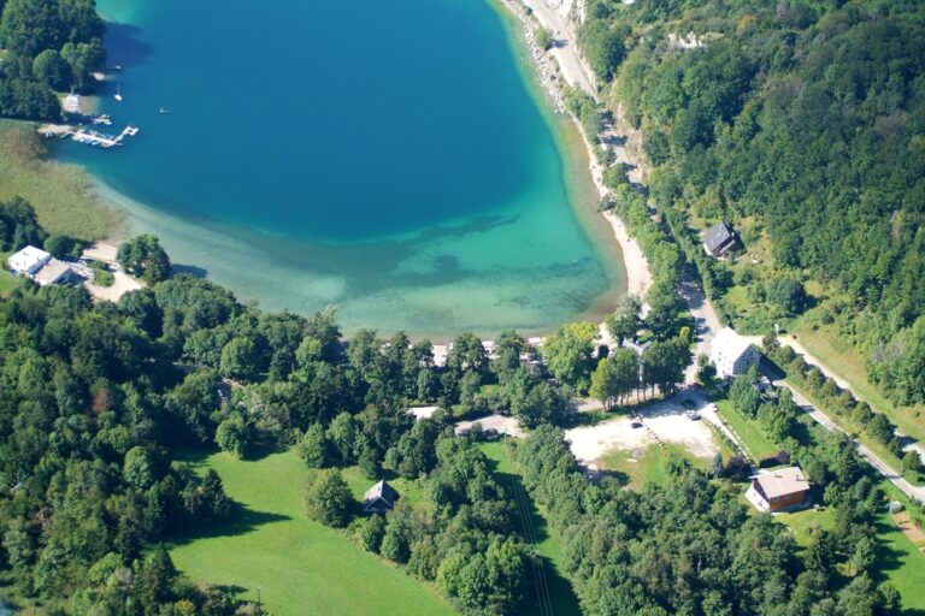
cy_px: 308
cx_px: 462
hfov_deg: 28.1
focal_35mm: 72
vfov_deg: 18.9
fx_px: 1850
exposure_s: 1/500
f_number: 2.8
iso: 100
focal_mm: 48
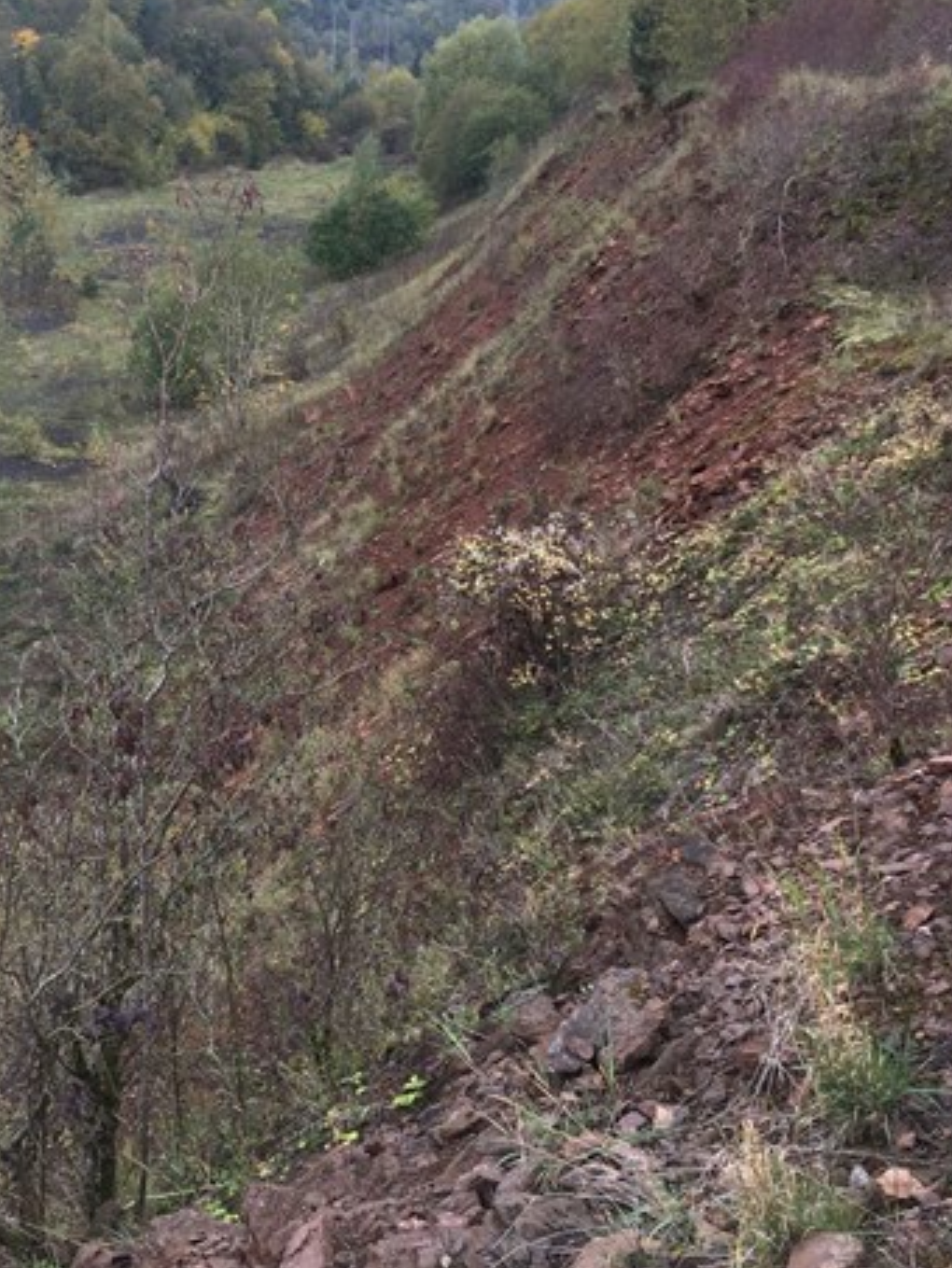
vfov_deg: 45.7
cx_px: 325
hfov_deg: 34.9
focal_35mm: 41
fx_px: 1503
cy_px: 557
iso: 25
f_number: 2.2
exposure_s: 1/100
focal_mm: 4.15
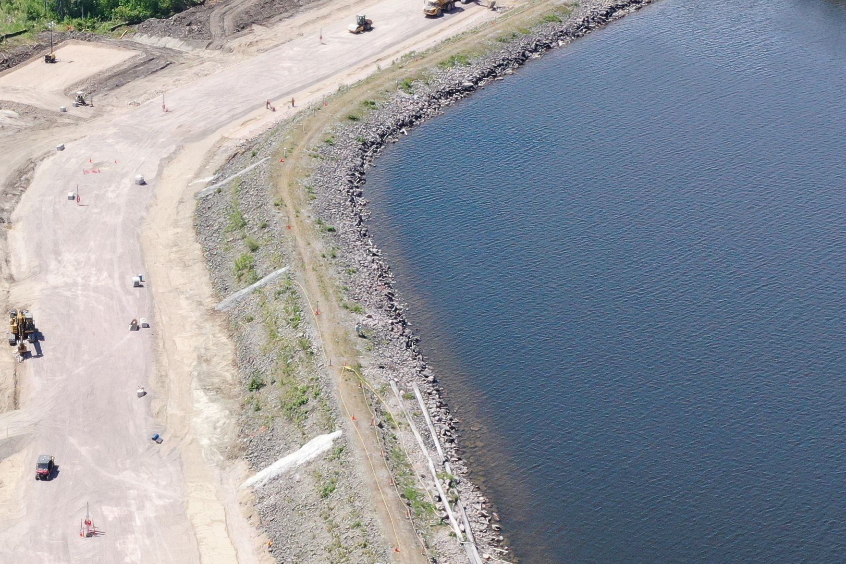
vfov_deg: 15.7
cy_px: 336
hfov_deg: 22.8
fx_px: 2044
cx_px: 98
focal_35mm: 87
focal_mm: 10.26
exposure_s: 1/320
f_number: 5
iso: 100
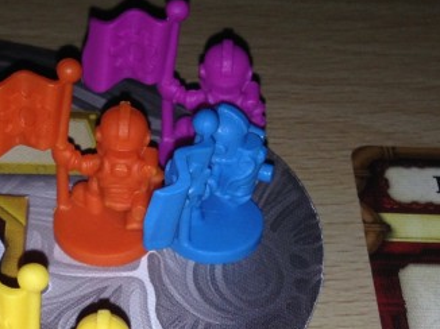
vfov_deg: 13.1
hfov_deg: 17.8
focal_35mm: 110
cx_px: 140
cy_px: 402
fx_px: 1397
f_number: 2.4
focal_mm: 4.28
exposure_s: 1/190
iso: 50
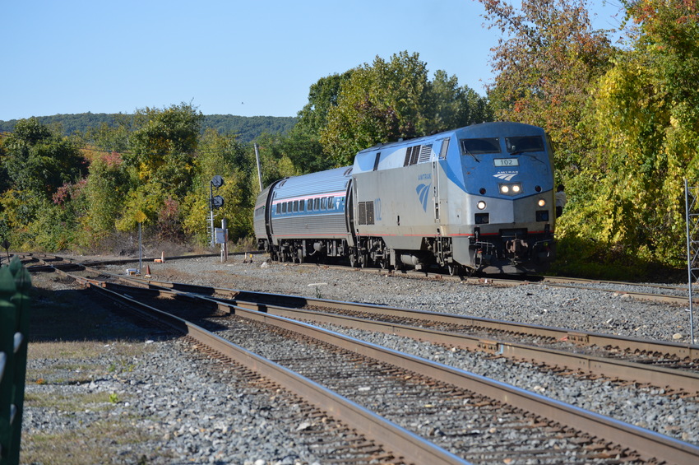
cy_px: 232
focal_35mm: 135
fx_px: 2619
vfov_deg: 10.1
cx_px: 350
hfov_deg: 15.2
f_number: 5.6
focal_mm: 90
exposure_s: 1/500
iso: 110
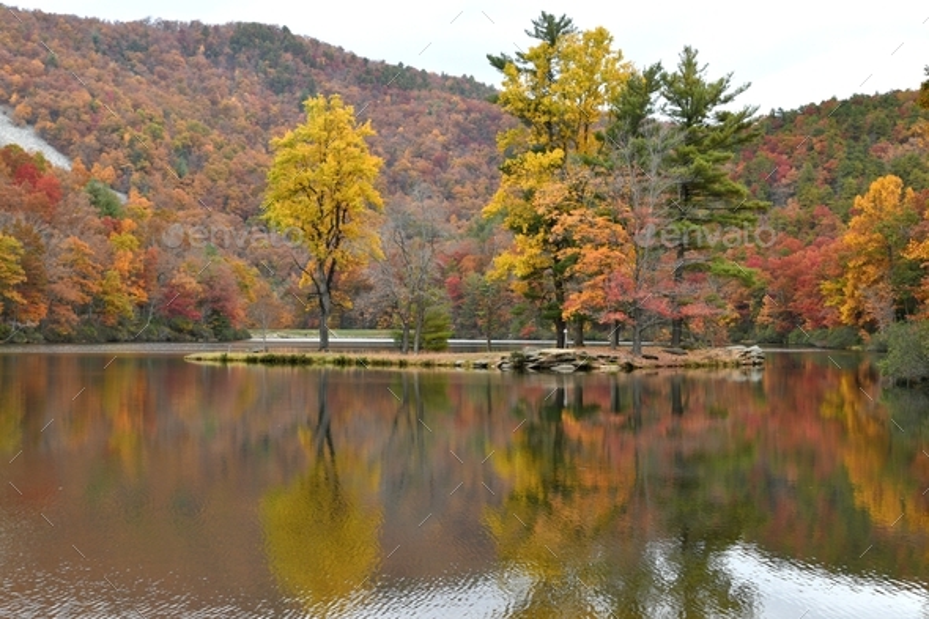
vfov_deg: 22.6
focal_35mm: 60
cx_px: 464
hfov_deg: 33.4
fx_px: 1548
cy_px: 310
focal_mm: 40
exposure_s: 1/100
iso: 200
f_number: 8
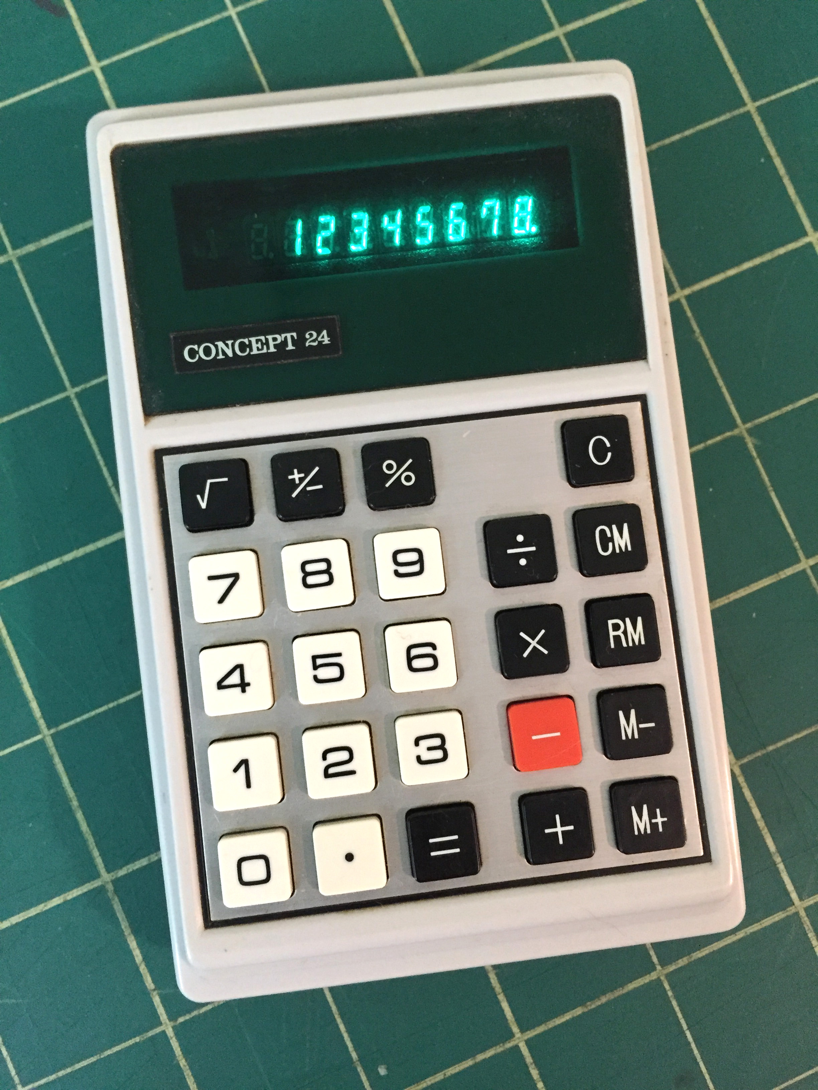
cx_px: 409
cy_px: 545
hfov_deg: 48.2
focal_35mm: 29
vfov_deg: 61.7
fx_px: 914
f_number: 2.2
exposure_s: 1/15
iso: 250
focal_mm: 4.15
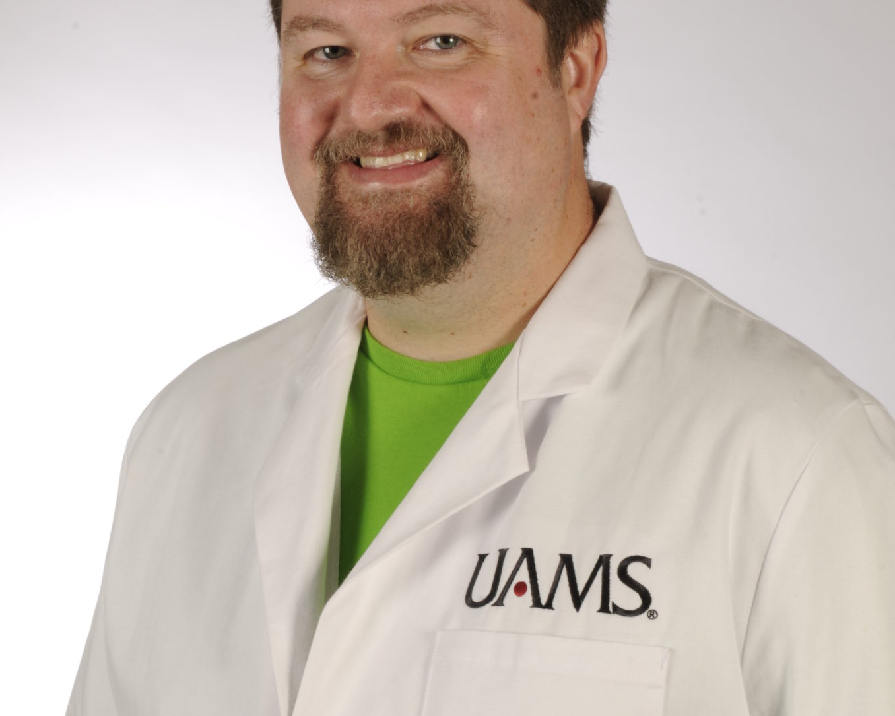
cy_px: 325
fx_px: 5343
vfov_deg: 7.7
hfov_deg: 9.6
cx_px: 447
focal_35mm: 202
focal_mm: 95
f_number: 18
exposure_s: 1/100
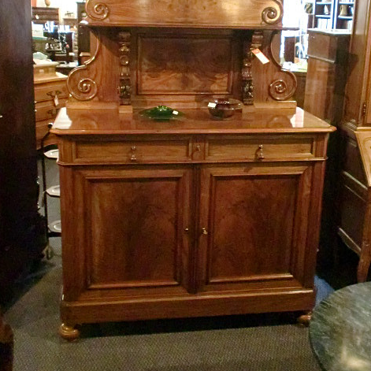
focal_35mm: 42
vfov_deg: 39.7
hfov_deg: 40.0
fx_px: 509
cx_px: 188
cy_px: 137
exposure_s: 1/25
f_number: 3.1
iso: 1600
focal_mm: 6.3
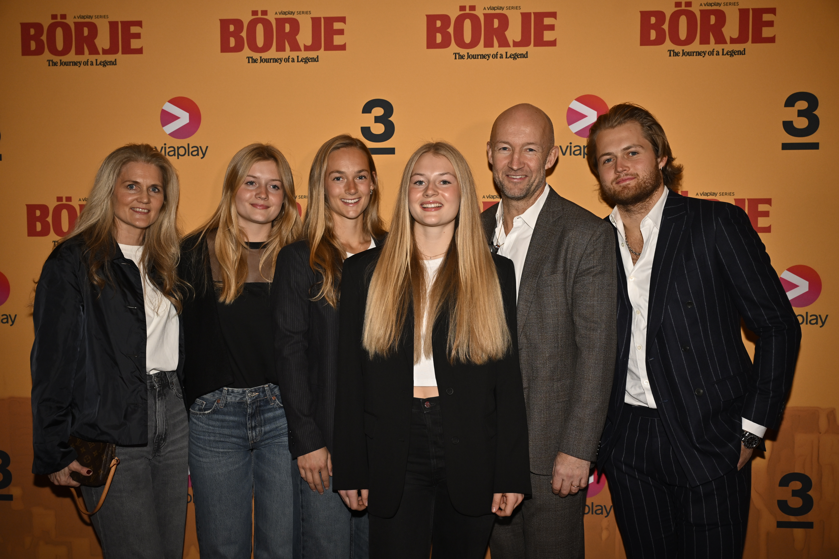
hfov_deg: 53.1
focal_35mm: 36
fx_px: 839
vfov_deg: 36.9
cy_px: 280
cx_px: 420
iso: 640
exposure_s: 1/320
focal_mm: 36
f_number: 4
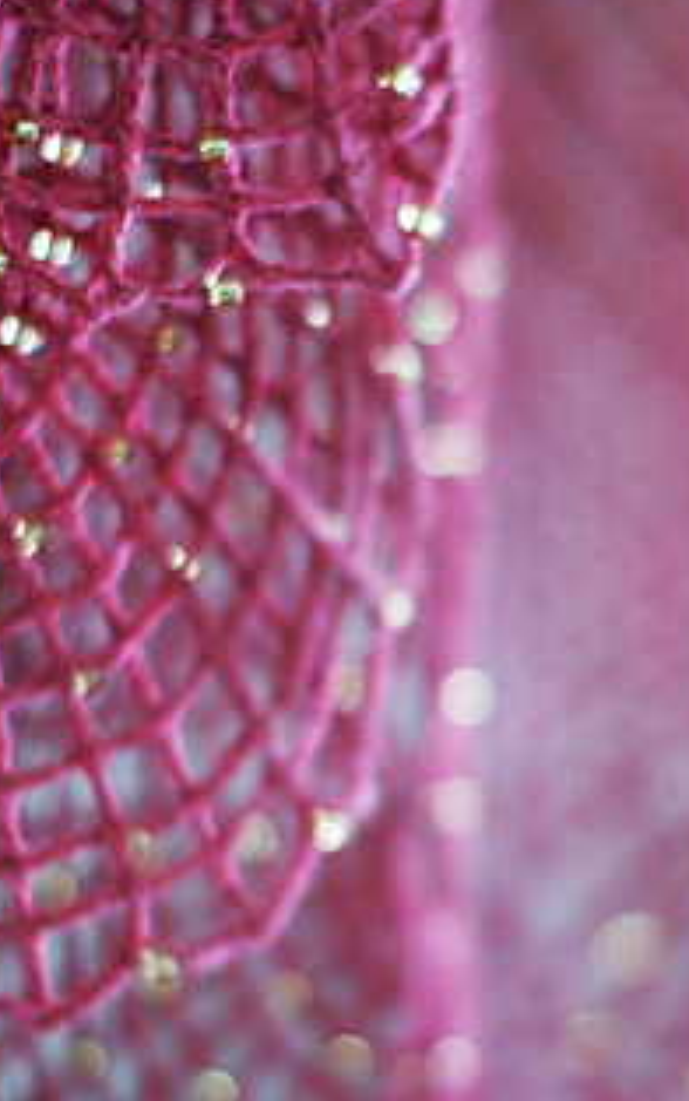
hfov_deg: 10.7
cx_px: 420
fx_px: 3660
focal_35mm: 122
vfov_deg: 17.1
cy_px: 661
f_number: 2
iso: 400
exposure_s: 1/20
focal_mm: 50
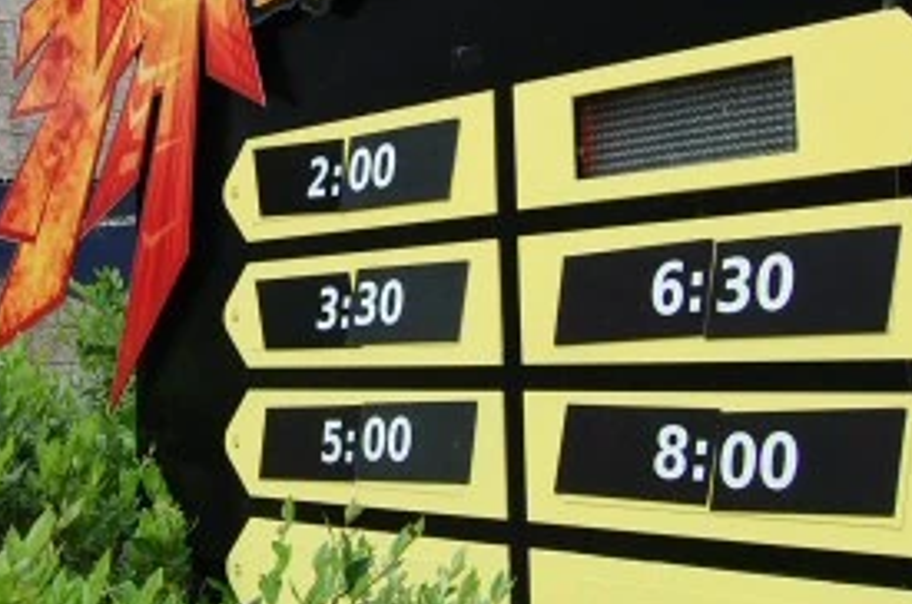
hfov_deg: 27.2
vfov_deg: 18.6
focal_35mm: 72
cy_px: 73
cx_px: 93
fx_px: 1820
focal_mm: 22
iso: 200
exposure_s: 1/200
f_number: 7.1
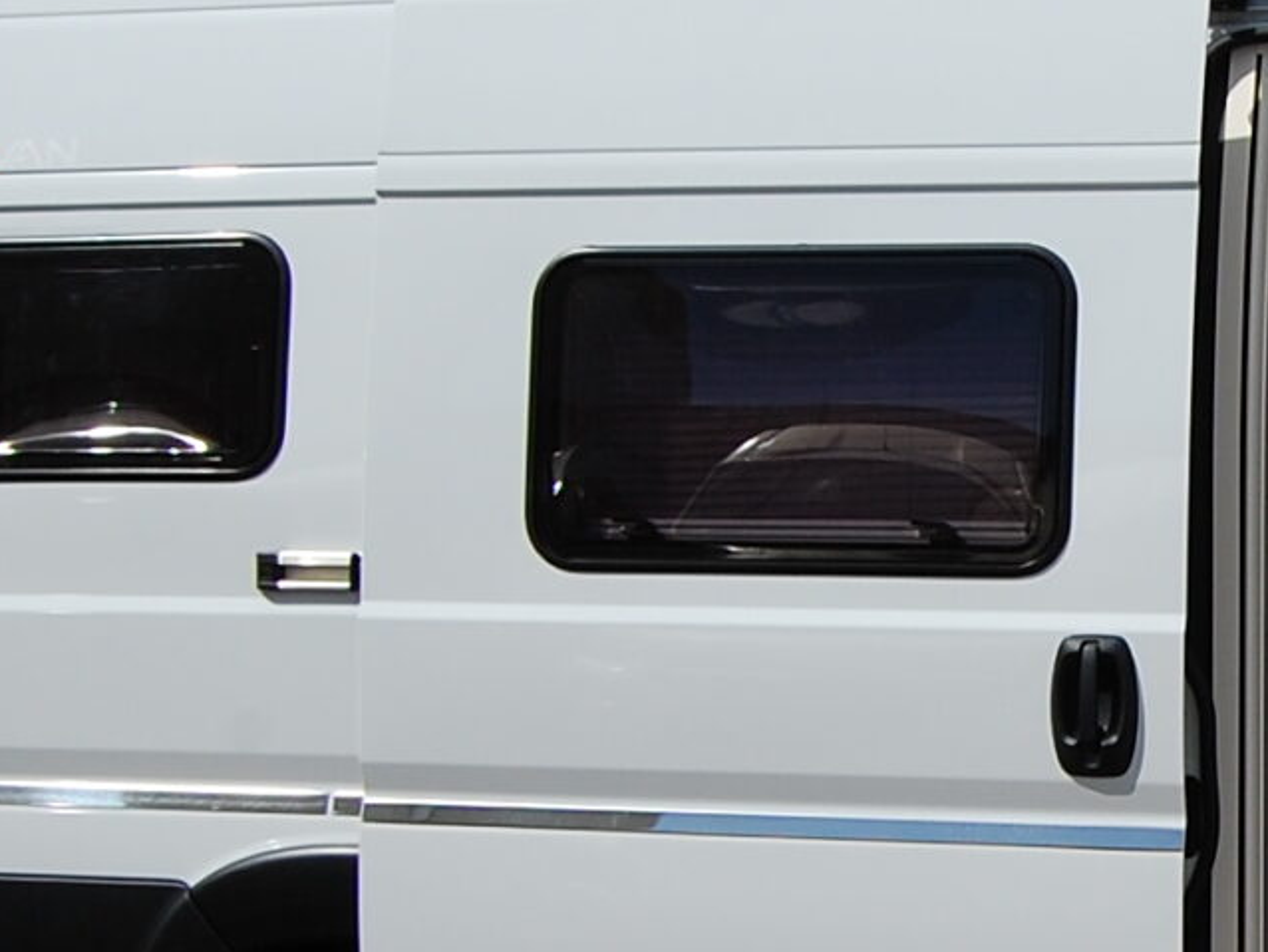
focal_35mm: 104
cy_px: 610
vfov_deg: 14.2
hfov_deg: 18.1
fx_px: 3811
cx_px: 1443
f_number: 11
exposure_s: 1/400
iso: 200
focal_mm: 18
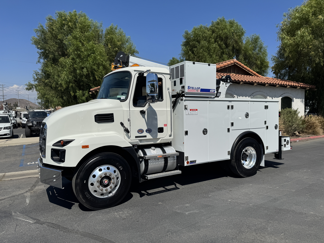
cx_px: 162
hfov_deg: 71.6
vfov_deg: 56.8
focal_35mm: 24
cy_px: 122
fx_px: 225
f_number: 1.78
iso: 80
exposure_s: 1/10417
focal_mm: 6.76
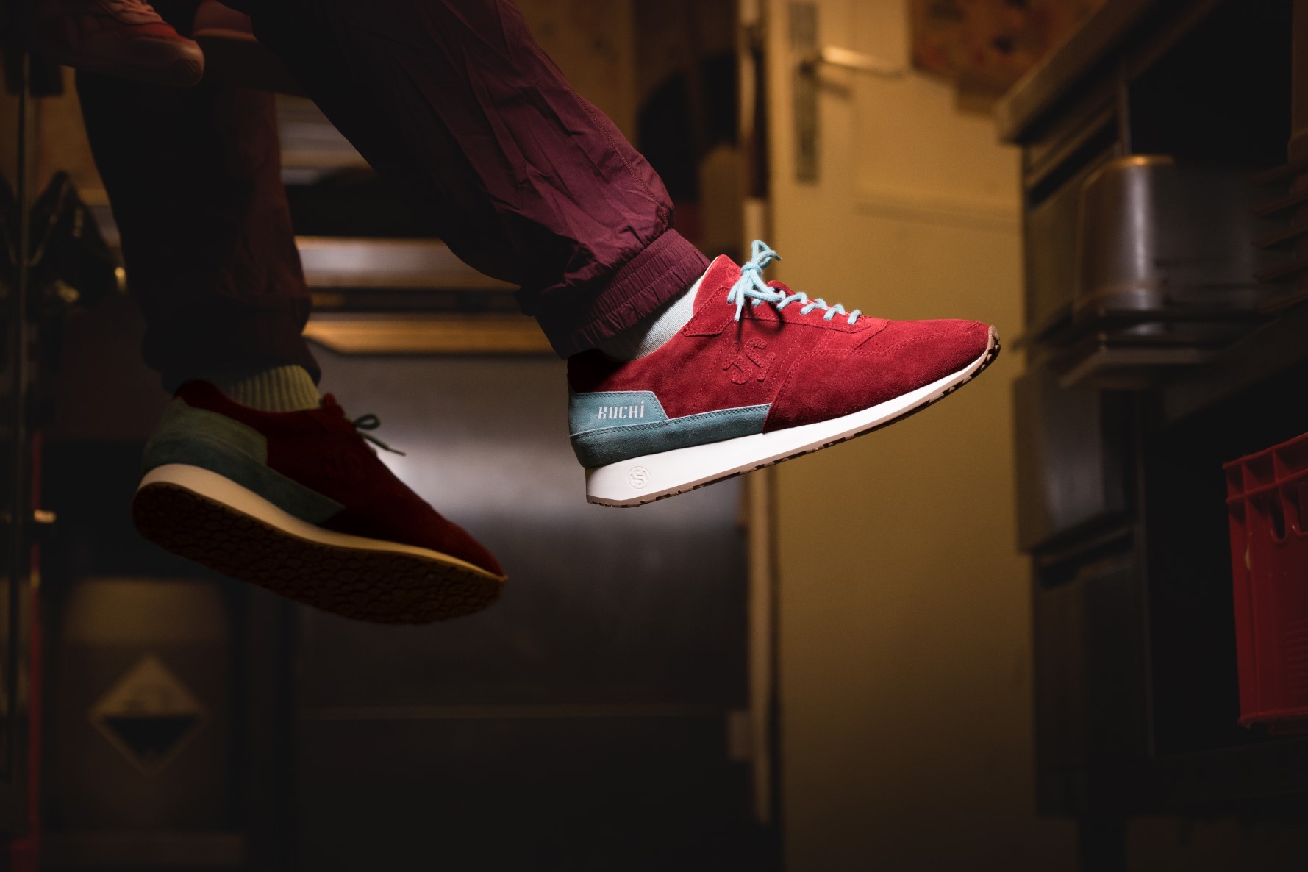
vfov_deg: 14.7
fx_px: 3379
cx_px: 655
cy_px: 438
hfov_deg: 21.9
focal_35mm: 93
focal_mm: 92
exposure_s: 1/250
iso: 1600
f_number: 4
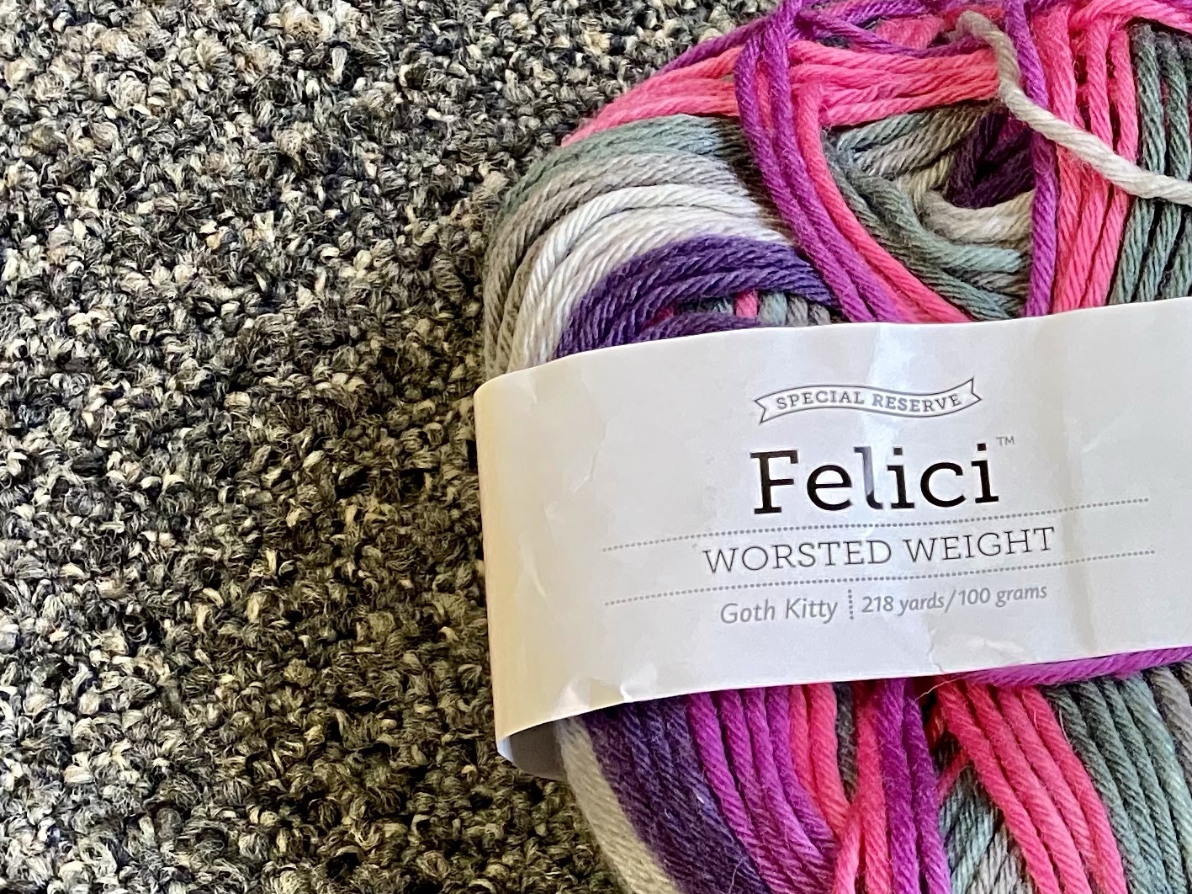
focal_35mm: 74
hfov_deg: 22.9
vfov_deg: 19.8
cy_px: 642
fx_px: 2548
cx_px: 1629
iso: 250
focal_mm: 4.25
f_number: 1.8
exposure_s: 1/60
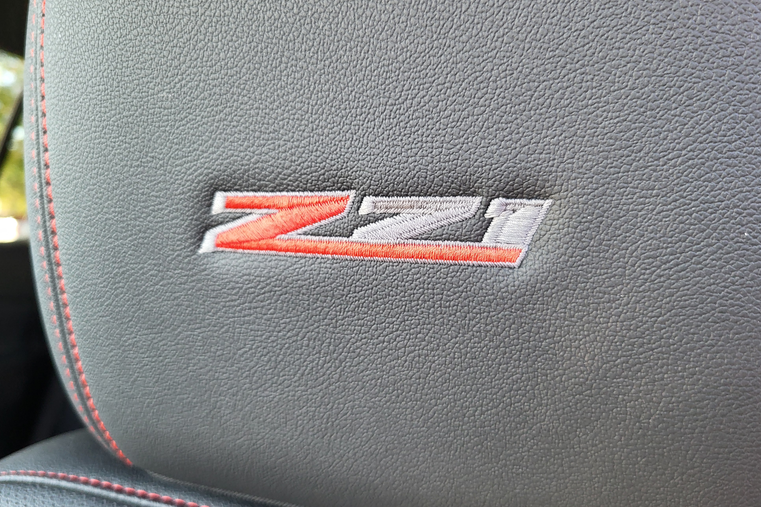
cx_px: 381
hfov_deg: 65.5
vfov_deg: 46.4
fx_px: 592
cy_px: 253
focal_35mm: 28
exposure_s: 1/120
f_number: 1.8
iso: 200
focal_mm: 5.4
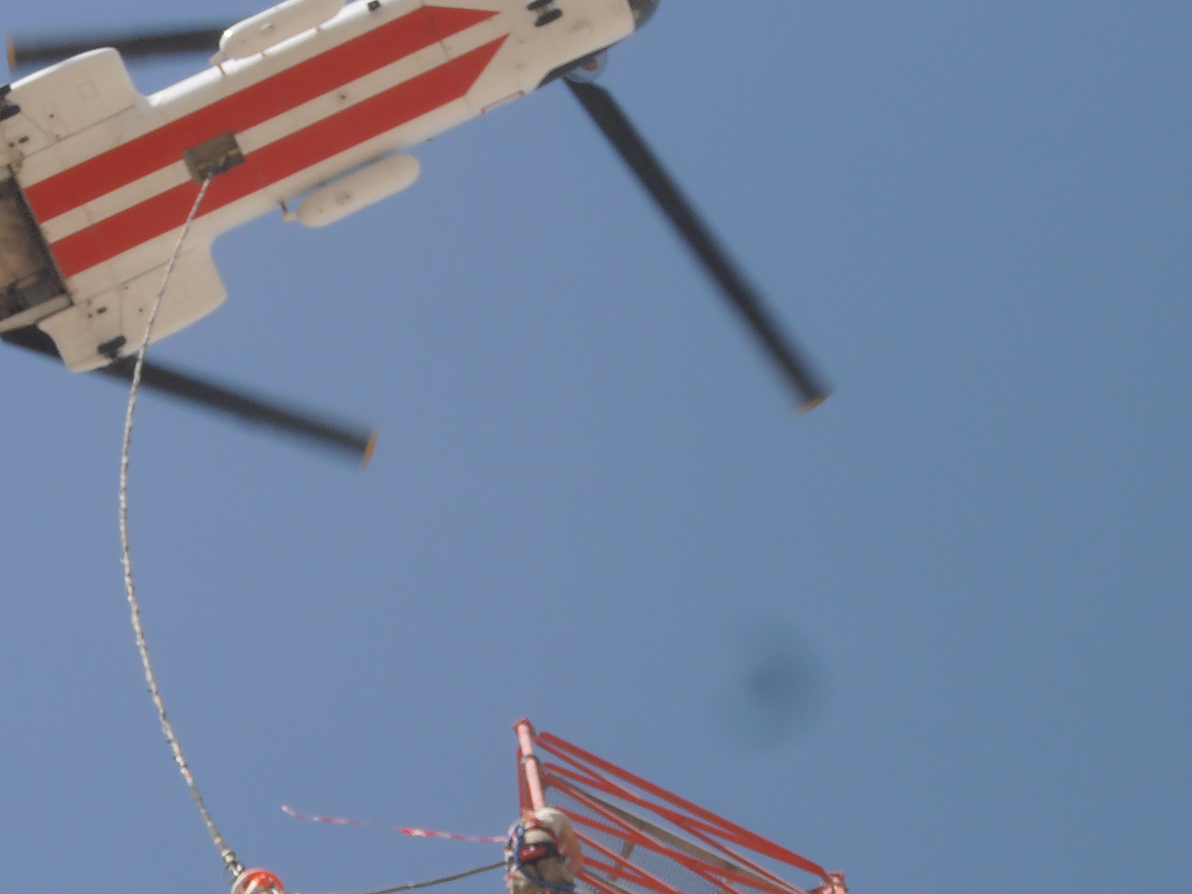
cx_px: 390
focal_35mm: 235
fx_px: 8093
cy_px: 688
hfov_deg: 8.4
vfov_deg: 6.3
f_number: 5.8
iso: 80
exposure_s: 1/500
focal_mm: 24.39
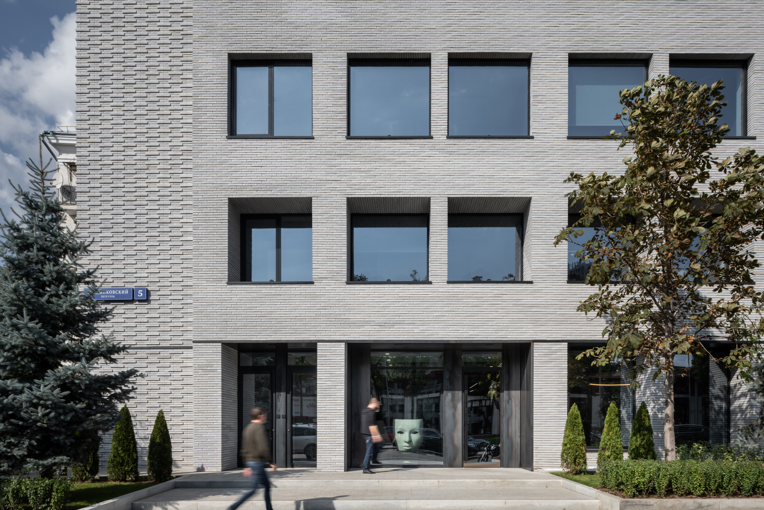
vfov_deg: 53.1
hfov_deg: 73.7
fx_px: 509
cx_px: 382
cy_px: 255
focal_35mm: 24
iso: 31
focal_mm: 24
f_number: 19
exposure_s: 1/15
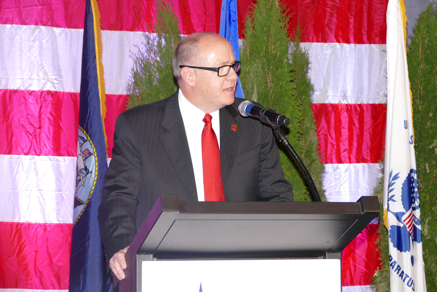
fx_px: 1274
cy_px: 146
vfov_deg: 13.0
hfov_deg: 19.5
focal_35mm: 105
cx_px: 218
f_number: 3.9
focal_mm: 38.48
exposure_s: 1/100
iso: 1000
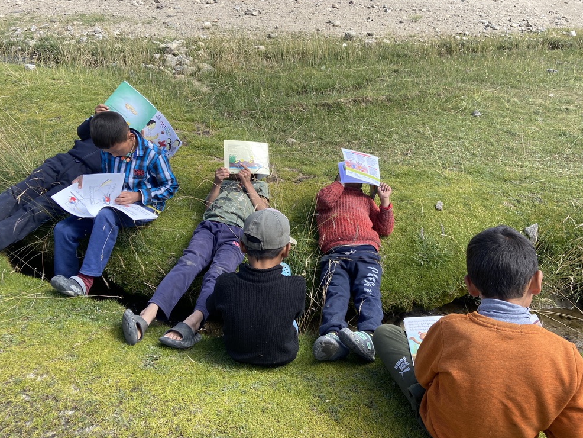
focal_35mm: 27
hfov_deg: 65.3
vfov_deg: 51.4
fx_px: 455
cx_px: 296
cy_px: 221
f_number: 1.8
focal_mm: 4.25
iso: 32
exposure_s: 1/640
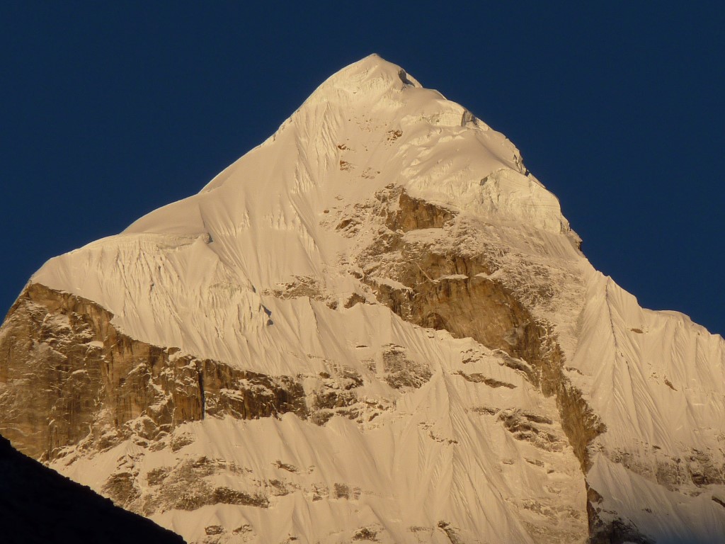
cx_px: 362
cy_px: 272
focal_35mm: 428
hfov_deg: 4.6
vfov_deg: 3.5
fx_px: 8964
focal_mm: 49.2
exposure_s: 1/500
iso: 80
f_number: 5.6
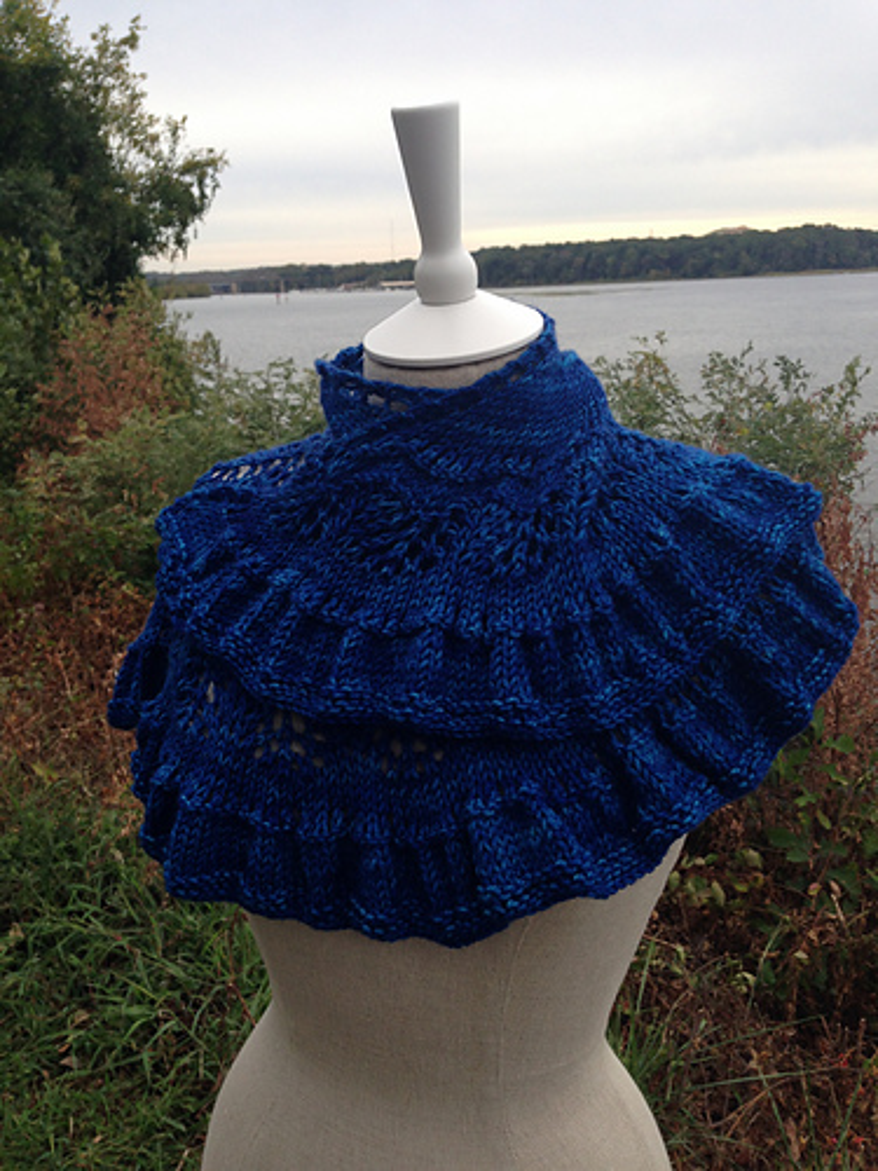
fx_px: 1116
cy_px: 586
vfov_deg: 55.4
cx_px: 439
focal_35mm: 33
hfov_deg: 42.9
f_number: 2.4
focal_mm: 4.12
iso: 64
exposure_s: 1/120
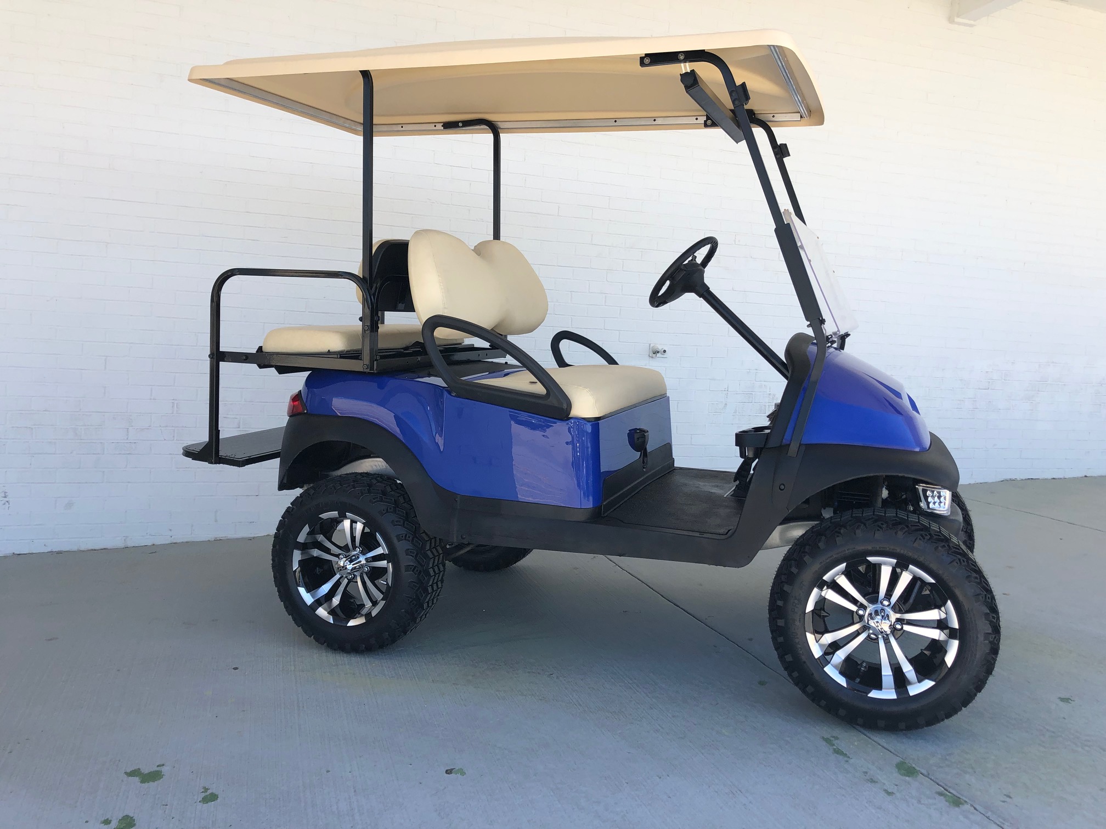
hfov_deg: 63.4
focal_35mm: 28
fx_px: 895
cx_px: 553
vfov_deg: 49.7
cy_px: 414
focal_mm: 3.99
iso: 20
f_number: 1.8
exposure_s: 1/665
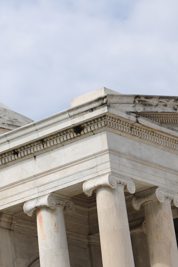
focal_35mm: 174
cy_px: 44
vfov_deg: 11.8
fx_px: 1290
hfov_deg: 7.9
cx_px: 28
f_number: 2.8
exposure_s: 1/4000
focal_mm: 70
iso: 200
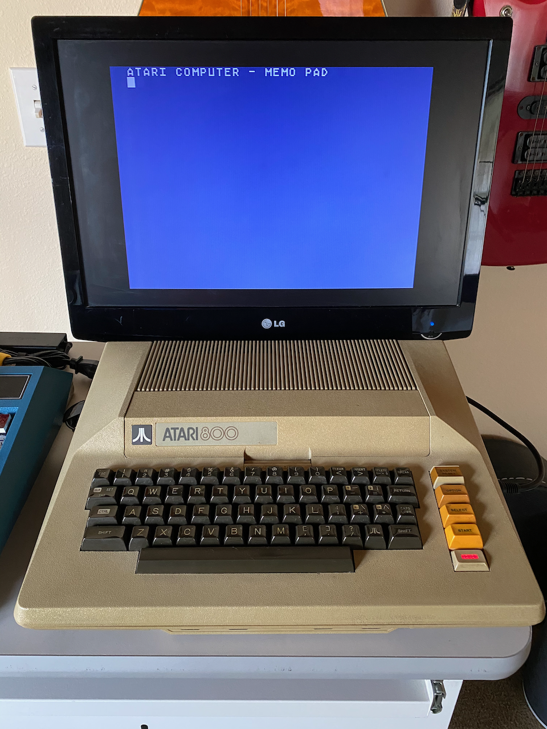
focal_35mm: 26
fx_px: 548
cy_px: 364
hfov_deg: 53.1
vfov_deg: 67.3
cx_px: 274
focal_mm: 4.25
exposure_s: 1/42
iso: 500
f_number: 1.8
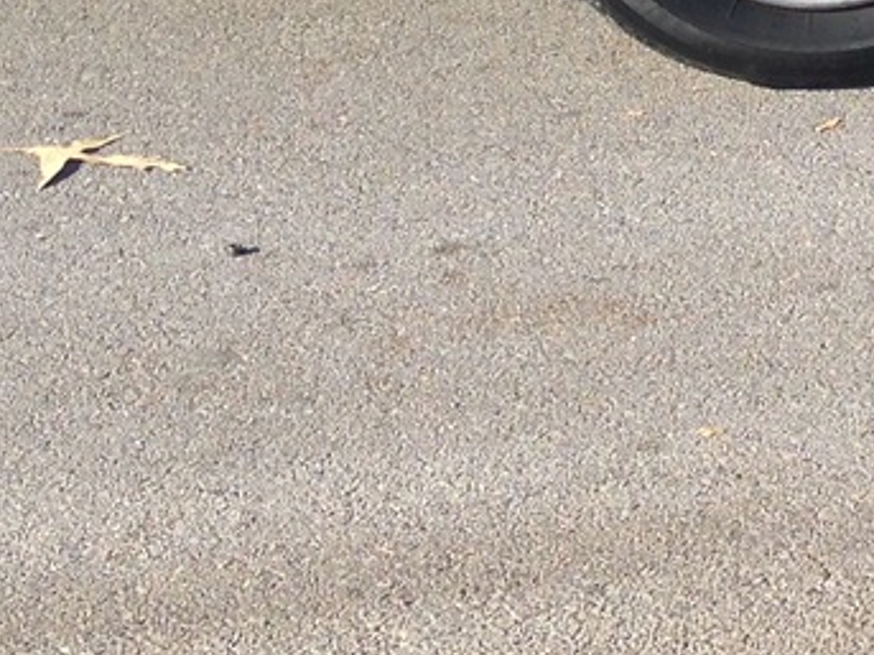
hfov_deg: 11.6
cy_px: -438
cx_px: 1707
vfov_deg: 9.3
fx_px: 3887
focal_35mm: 154
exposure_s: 1/616
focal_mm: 4.12
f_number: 2.4
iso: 50
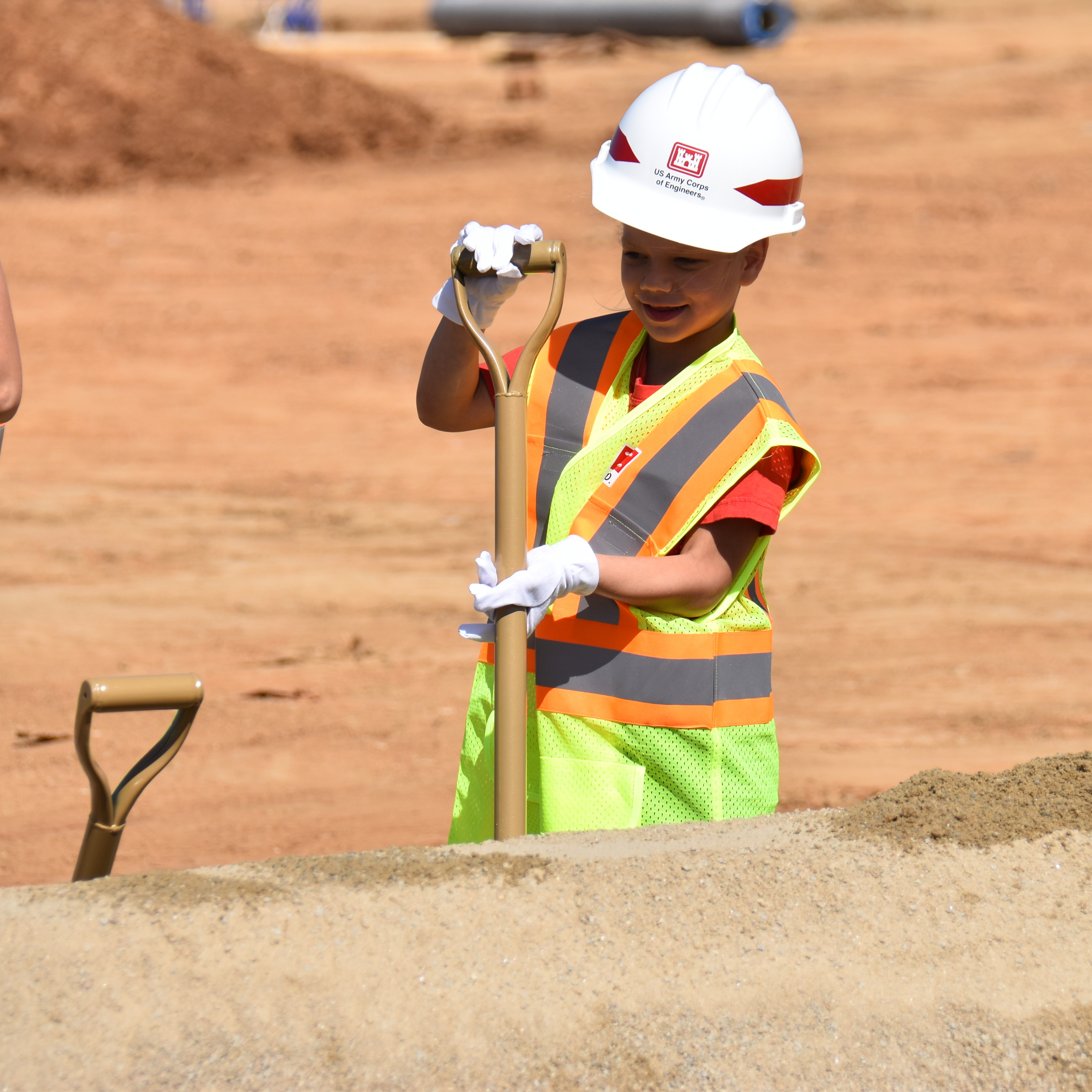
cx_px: 590
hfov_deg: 6.3
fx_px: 9909
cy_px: 546
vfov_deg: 6.3
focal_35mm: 278
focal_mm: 145
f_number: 5.6
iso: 280
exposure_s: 1/2000
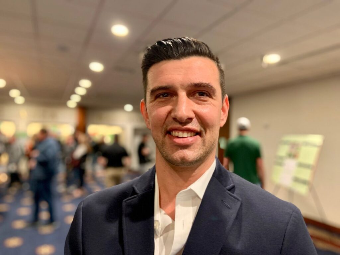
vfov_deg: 53.1
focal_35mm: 26
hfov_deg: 67.3
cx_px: 170
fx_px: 255
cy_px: 128
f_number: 1.8
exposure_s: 1/30
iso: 500
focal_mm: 4.25
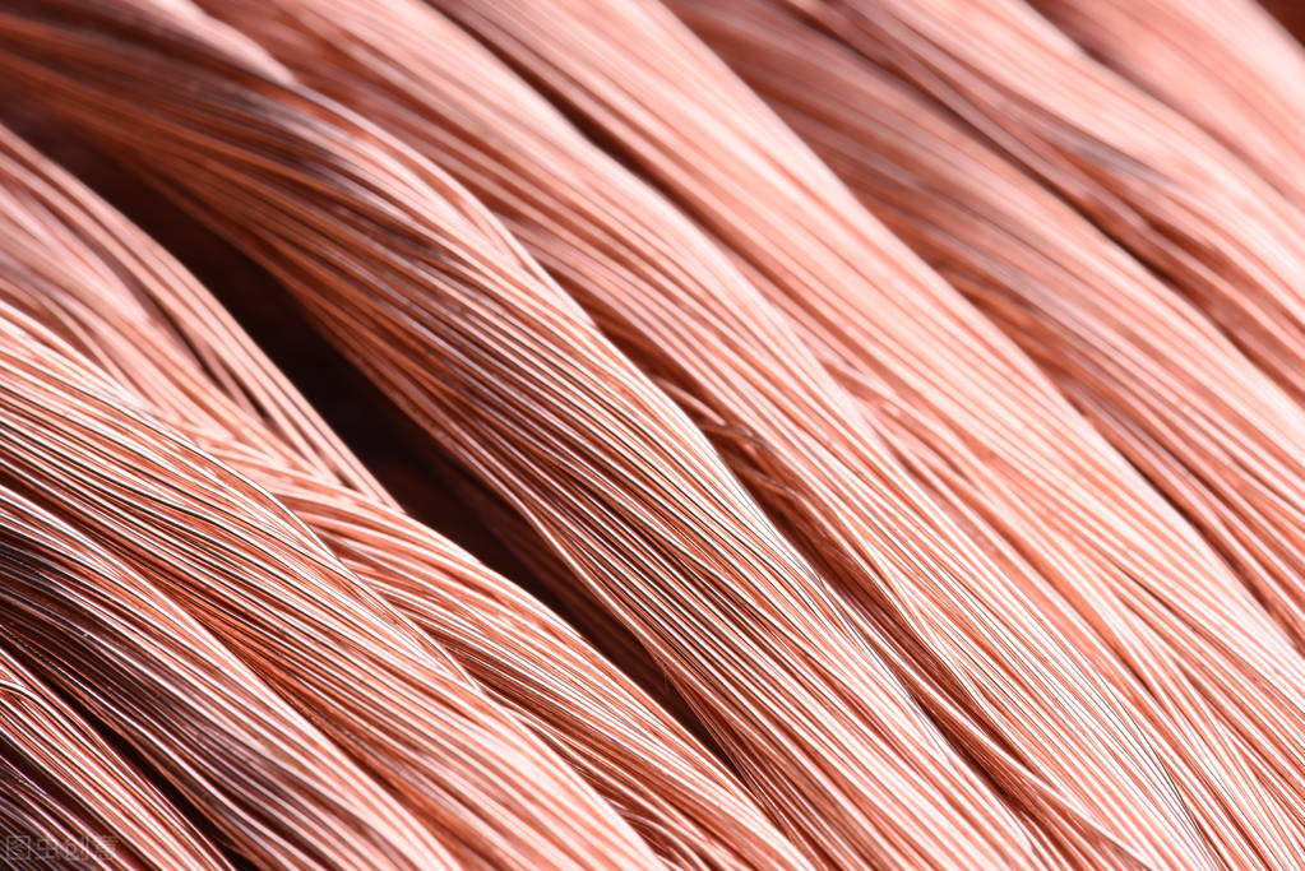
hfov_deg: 19.4
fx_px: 3808
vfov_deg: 13.1
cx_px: 652
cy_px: 436
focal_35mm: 105
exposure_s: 1/60
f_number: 29
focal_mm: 105
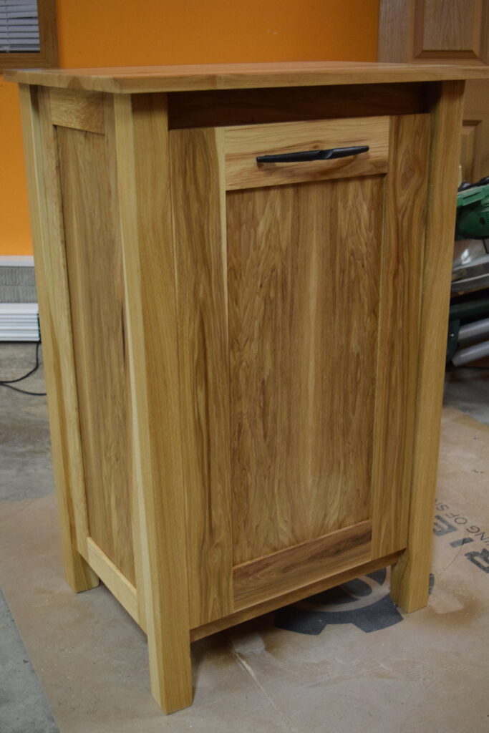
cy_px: 366
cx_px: 244
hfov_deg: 30.9
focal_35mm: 44
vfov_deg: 45.0
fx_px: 886
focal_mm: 29
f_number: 4.2
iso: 2800
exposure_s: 1/60
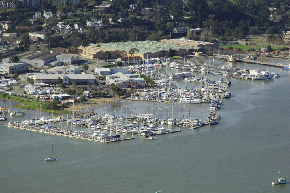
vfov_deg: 9.1
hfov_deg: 13.7
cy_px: 96
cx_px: 145
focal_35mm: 150
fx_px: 1207
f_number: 7.6
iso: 400
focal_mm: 100
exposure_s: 1/1000
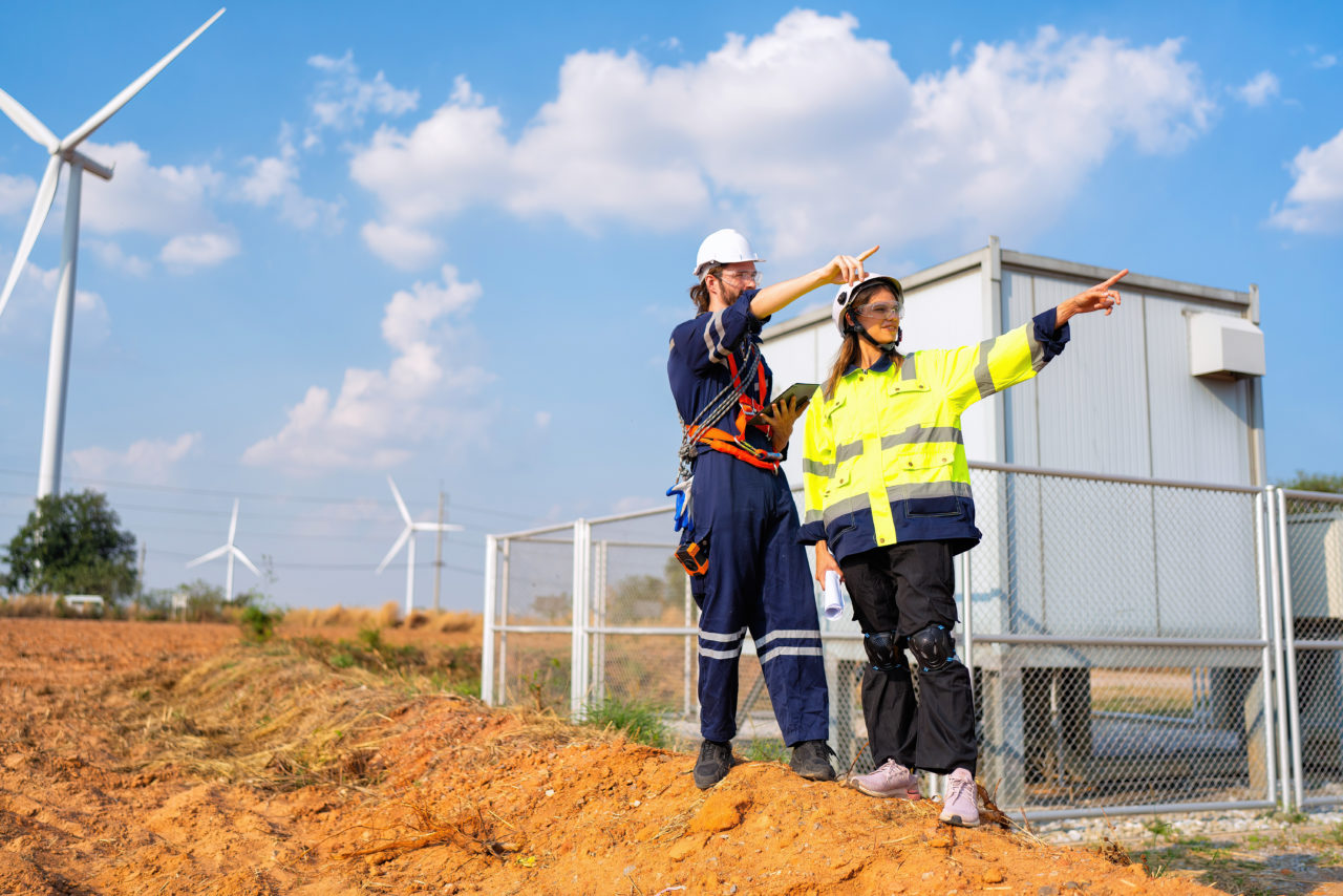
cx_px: 672
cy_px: 448
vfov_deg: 37.9
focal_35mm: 35
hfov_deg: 54.4
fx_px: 1306
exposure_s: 1/2000
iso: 100
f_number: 1.4
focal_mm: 35
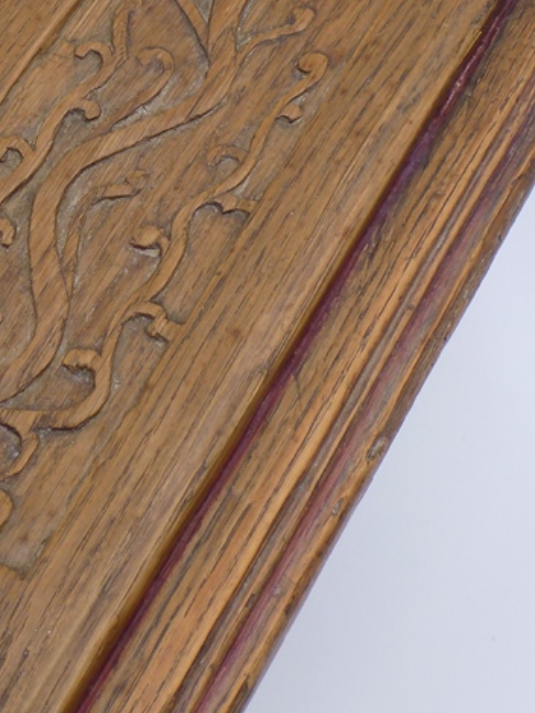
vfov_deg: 20.2
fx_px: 1977
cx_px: 204
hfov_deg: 15.4
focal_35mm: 96
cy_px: 160
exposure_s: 1/60
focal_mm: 7.8
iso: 100
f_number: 4.3
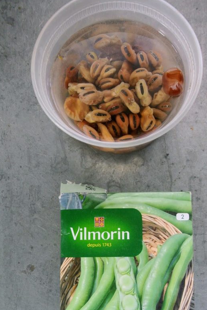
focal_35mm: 43
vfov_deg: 44.7
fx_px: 370
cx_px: 119
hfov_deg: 31.2
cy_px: 206
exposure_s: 1/50
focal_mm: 11
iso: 400
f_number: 3.5
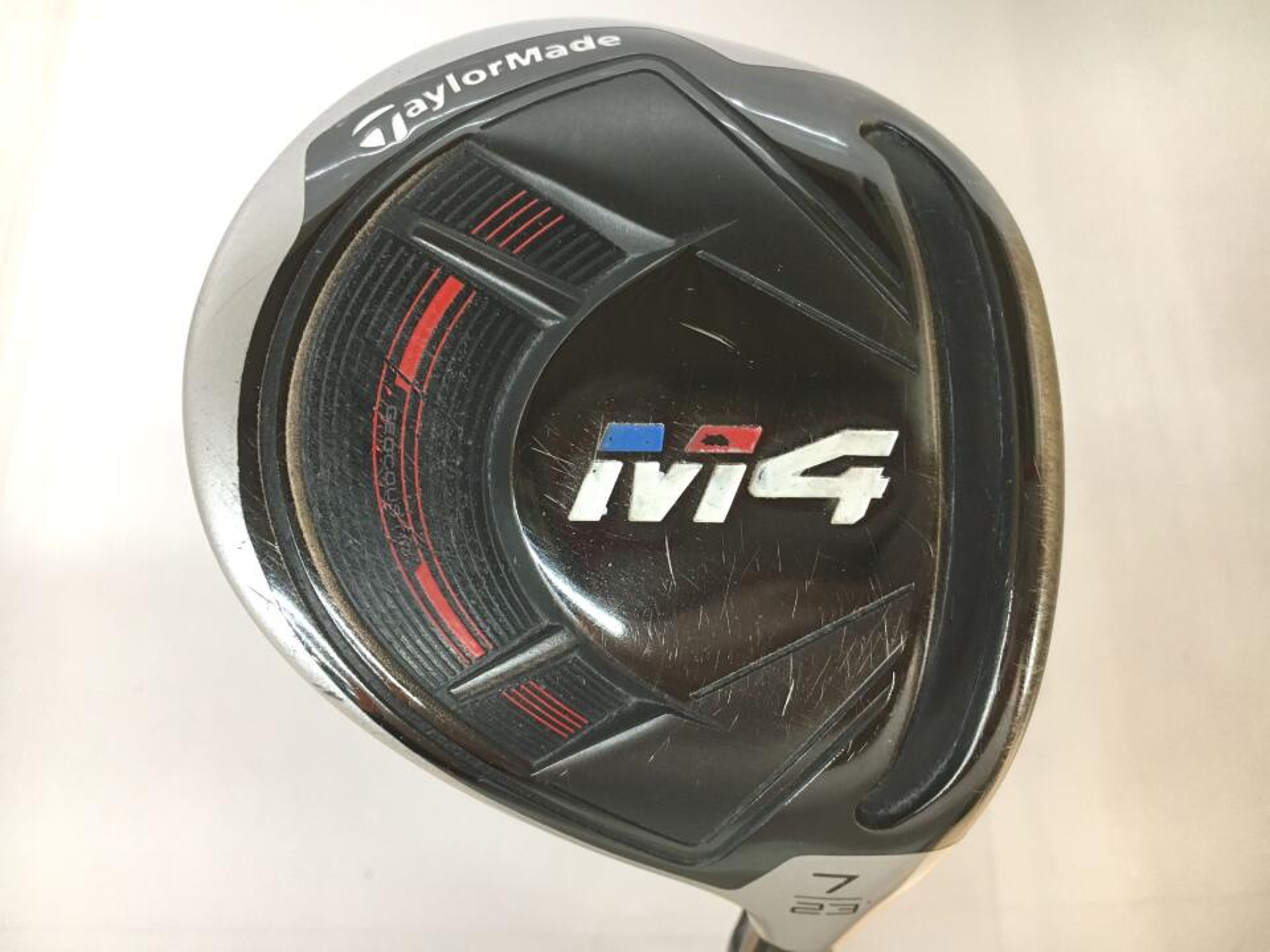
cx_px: 635
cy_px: 476
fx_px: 1064
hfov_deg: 61.7
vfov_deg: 48.2
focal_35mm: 29
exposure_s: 1/30
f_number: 2.2
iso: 100
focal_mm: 4.15
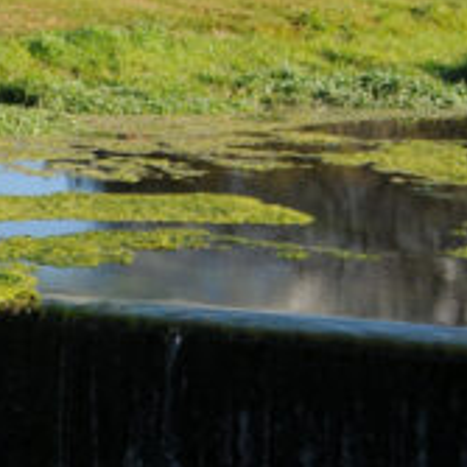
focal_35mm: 156
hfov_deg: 10.4
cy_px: -92
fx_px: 2381
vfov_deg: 11.0
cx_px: -417
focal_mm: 20
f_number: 5.6
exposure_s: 1/500
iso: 200
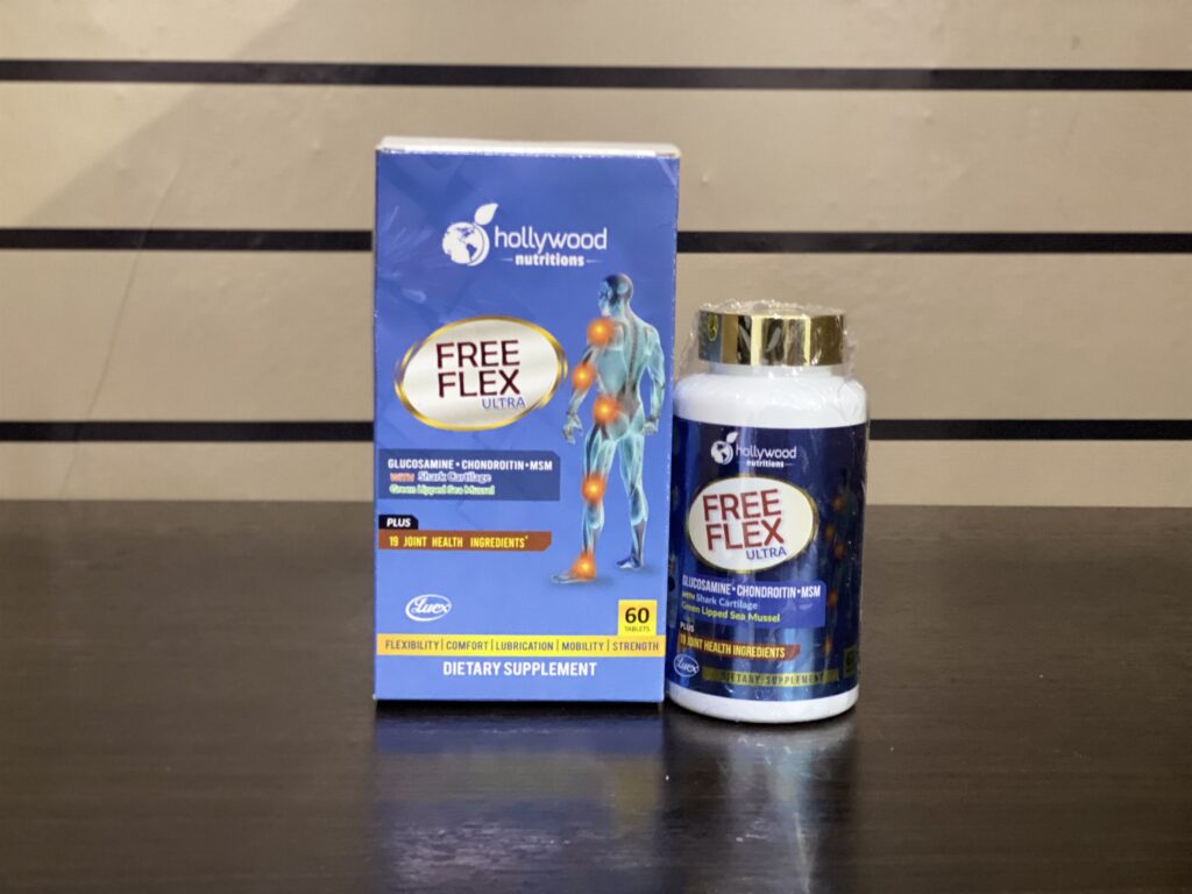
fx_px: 1791
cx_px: 596
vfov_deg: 28.0
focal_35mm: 52
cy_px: 447
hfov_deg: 36.8
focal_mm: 6
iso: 400
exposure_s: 1/20
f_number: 2
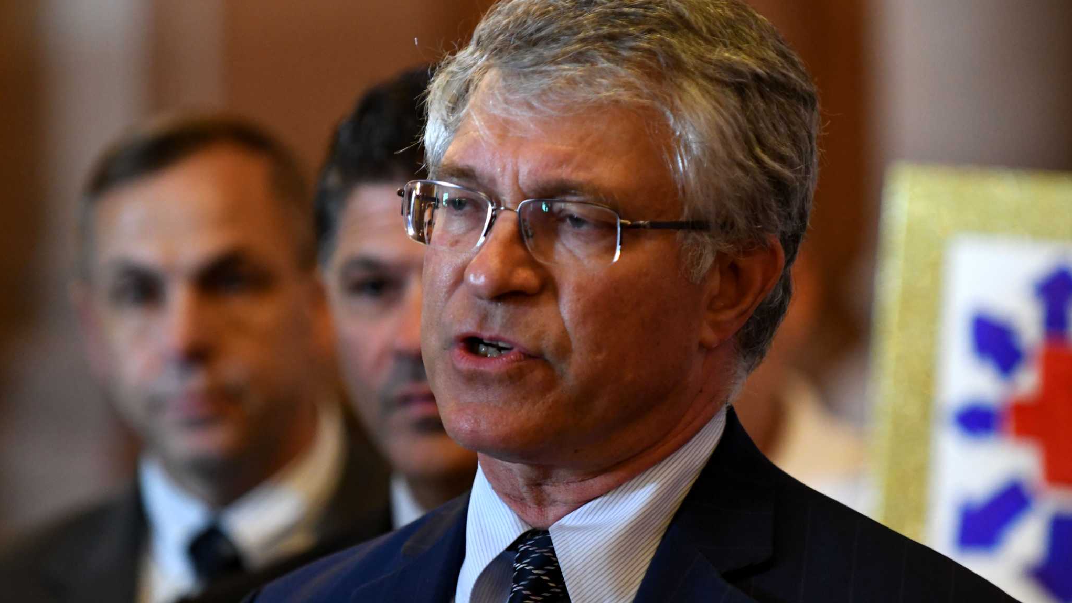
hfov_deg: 7.8
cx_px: 535
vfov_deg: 4.4
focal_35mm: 276
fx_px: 7832
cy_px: 290
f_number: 2.8
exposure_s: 1/100
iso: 4000
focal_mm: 175
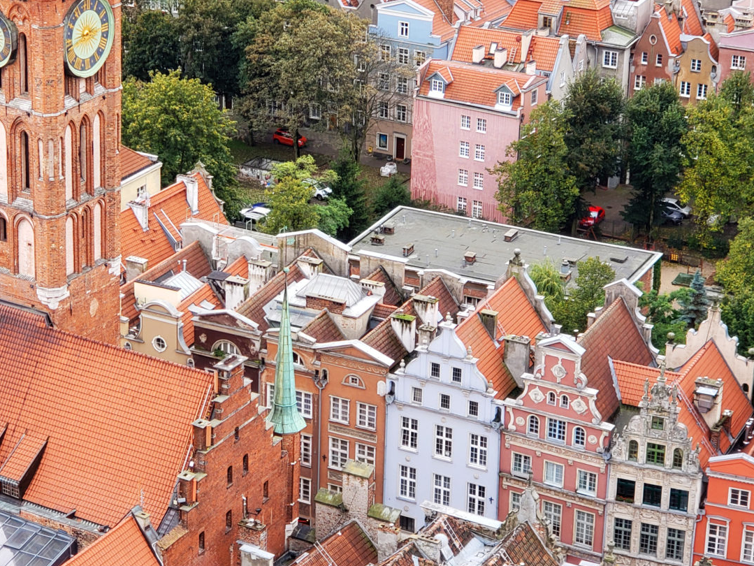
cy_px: 194
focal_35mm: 74
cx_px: 253
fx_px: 1612
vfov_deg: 19.9
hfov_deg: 26.2
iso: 32
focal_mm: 6
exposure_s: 1/56
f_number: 2.4
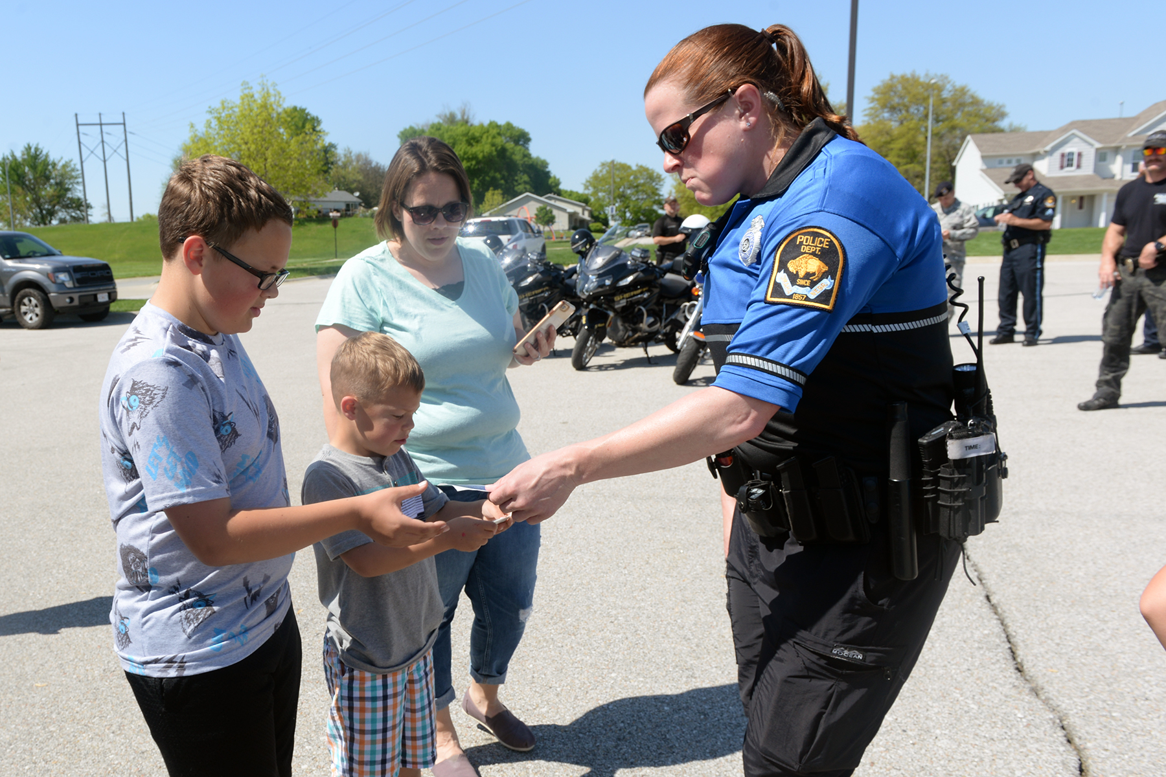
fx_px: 777
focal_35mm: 24
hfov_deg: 73.7
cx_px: 583
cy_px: 388
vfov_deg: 53.1
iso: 200
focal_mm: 24
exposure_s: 1/250
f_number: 8
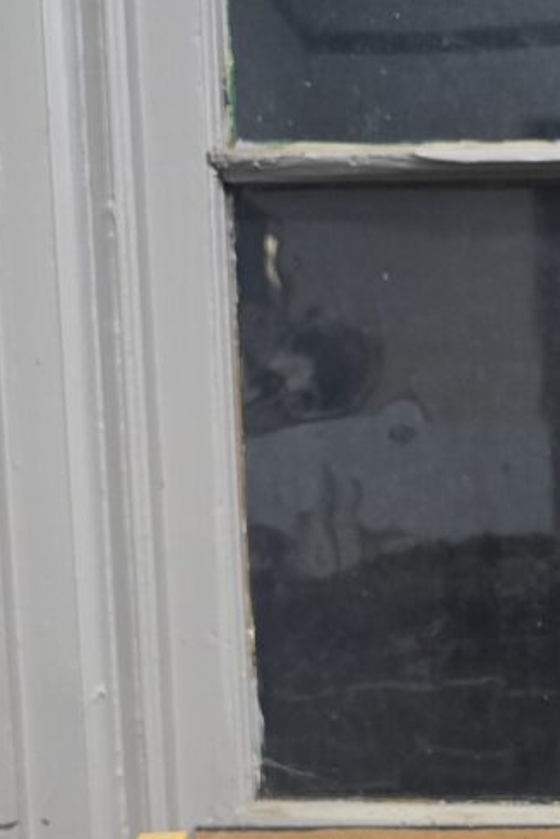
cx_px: 579
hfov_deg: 17.7
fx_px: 1749
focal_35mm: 75
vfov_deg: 25.6
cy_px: 844
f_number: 1.7
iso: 400
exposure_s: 1/120
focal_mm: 6.3
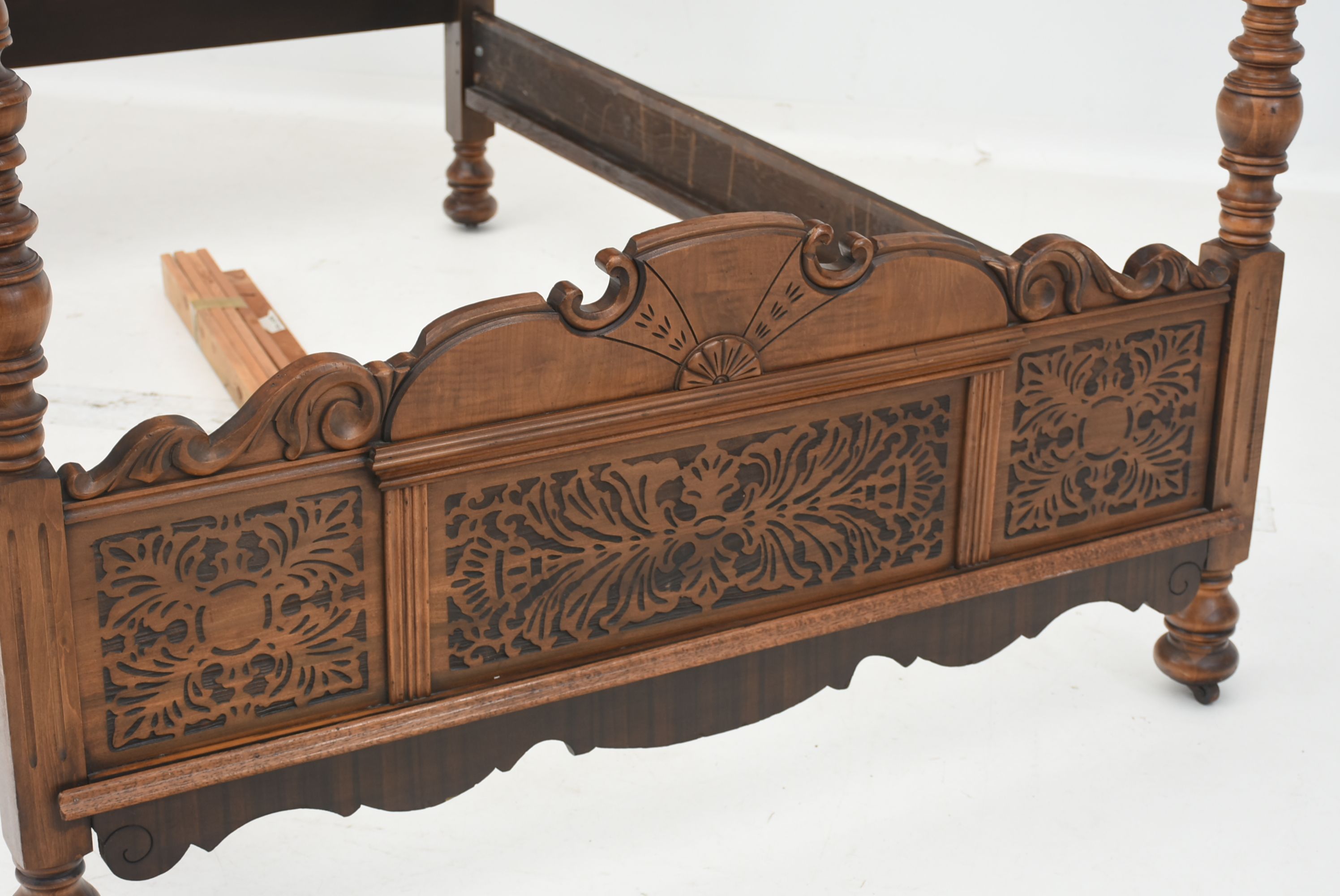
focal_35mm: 68
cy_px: 448
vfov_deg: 20.2
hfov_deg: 29.8
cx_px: 670
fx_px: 2514
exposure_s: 1/100
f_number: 7.1
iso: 200
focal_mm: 45
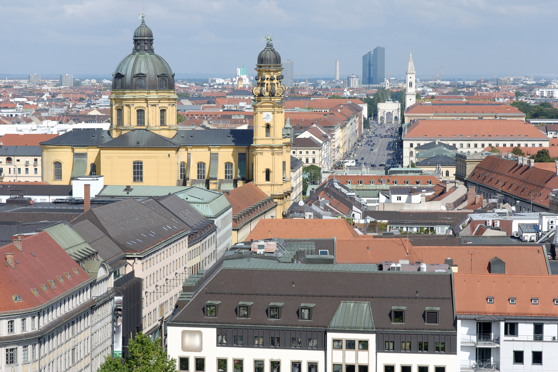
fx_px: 1627
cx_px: 279
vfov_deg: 13.0
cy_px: 186
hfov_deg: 19.5
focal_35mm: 105
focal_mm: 70
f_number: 10
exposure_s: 1/160
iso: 100
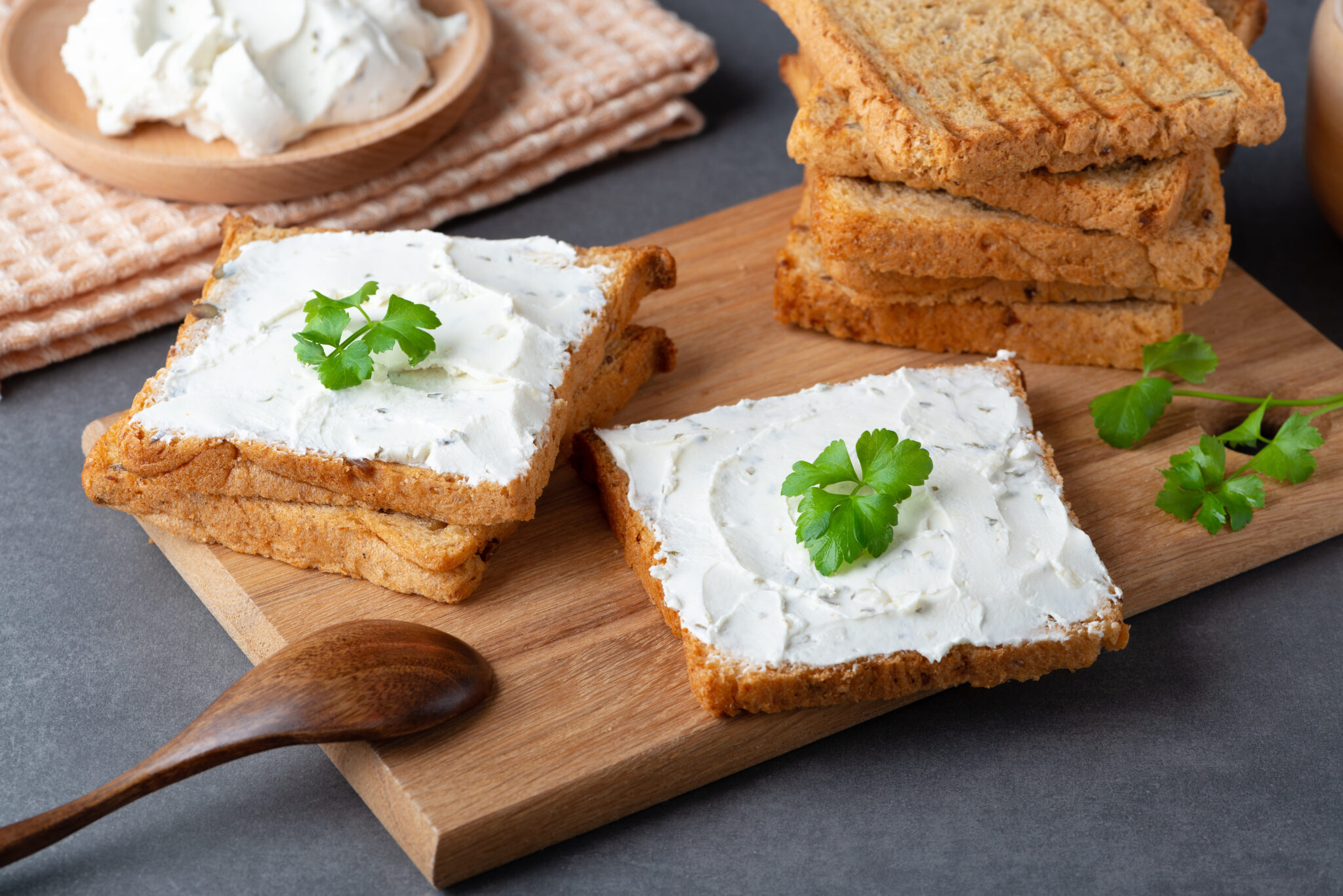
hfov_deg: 19.4
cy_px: 448
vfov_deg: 13.1
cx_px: 672
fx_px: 3918
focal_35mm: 105
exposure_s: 1/160
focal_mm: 105
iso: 160
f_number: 13
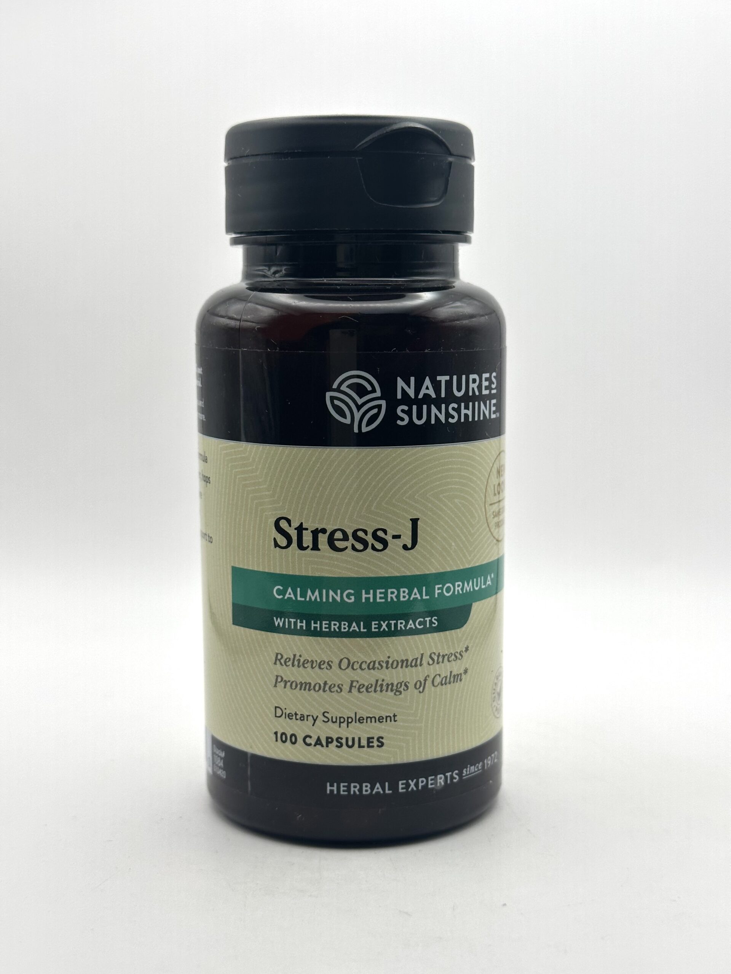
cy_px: 487
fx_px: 1352
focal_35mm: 48
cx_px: 366
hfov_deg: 30.3
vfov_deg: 39.7
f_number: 1.78
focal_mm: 6.86
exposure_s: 1/315
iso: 64
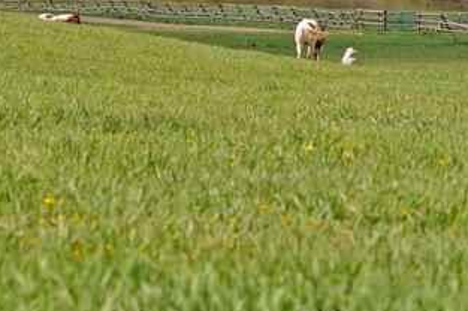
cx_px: 209
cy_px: -227
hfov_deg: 4.8
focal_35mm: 430
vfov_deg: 3.2
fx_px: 5584
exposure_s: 1/800
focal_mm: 70
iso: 250
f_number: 5
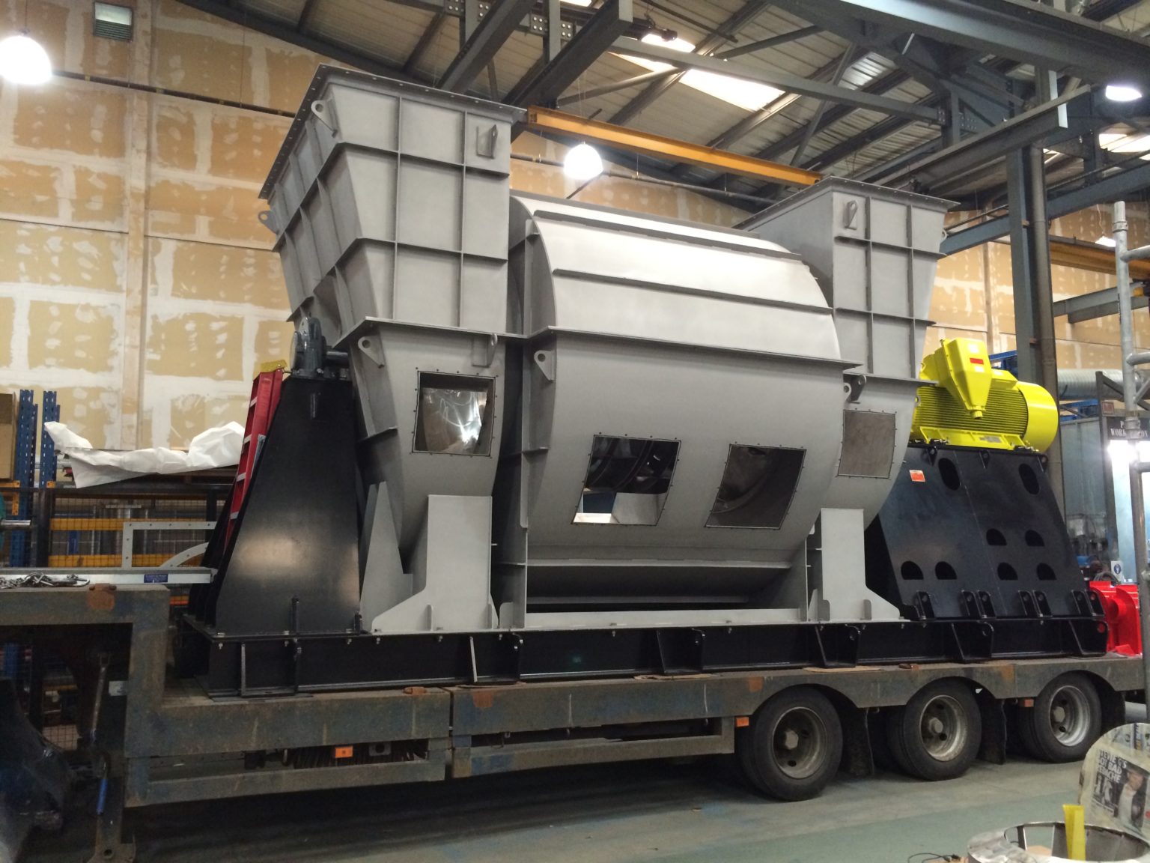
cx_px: 575
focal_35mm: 30
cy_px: 432
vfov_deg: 46.8
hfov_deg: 60.0
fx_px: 997
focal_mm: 4.12
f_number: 2.2
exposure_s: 1/30
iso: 250
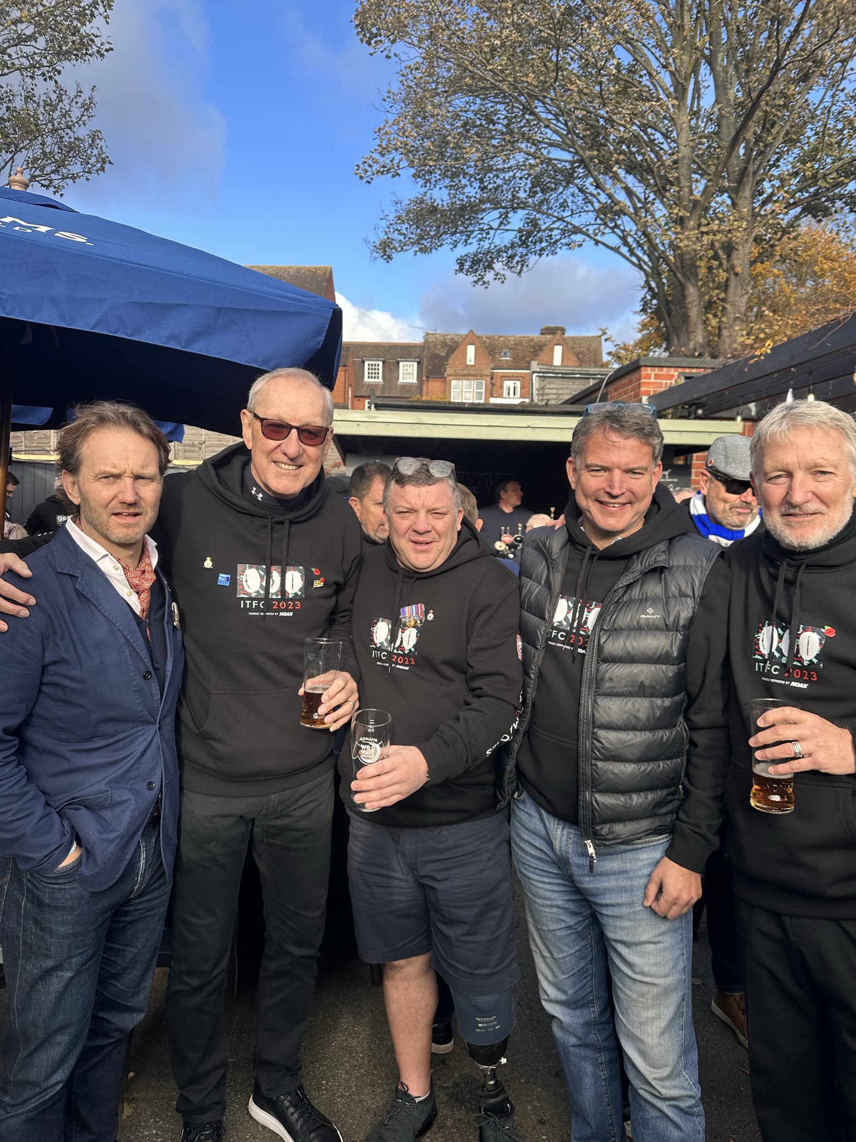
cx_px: 428
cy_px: 571
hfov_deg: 56.8
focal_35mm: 24
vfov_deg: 71.6
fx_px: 791
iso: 80
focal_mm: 6.86
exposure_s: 1/1495
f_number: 1.78
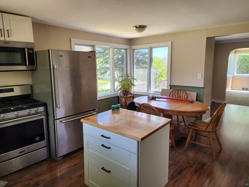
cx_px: 124
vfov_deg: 58.9
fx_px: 165
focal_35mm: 23
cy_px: 94
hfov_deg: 73.9
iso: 125
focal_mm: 6.4
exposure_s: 1/180
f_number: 1.8
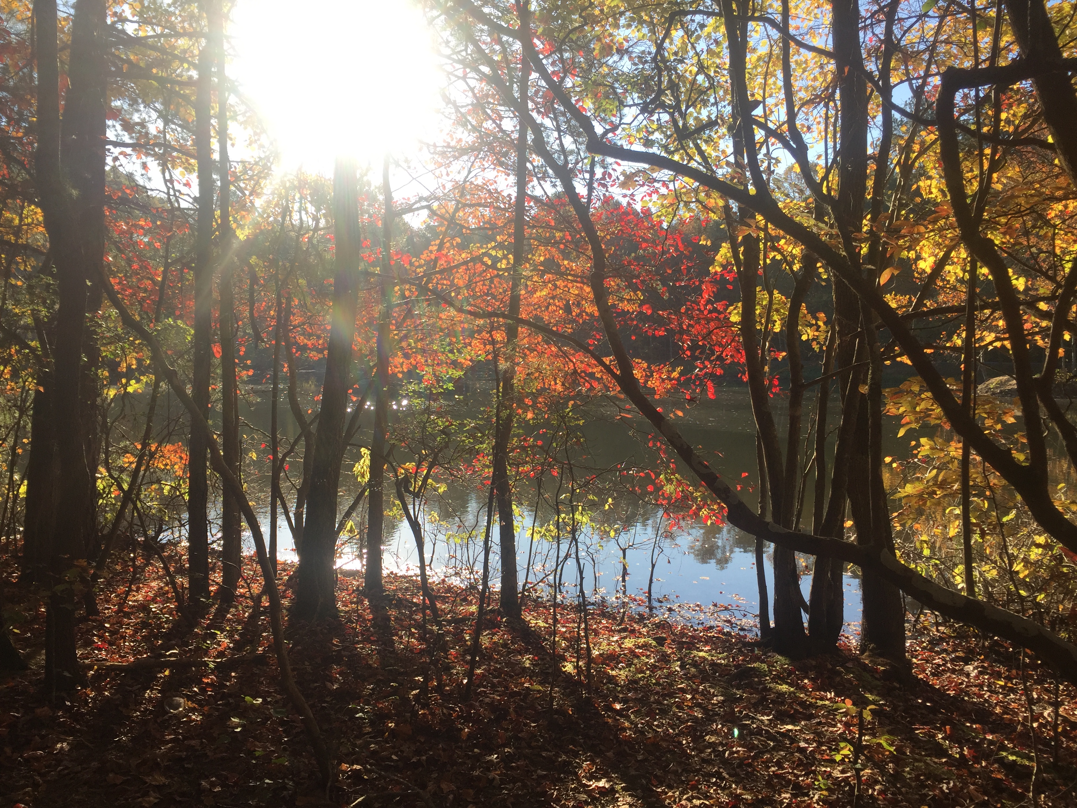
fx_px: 902
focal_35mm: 29
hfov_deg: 61.7
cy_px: 404
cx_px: 538
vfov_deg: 48.2
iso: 32
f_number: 2.2
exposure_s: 1/746
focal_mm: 4.15
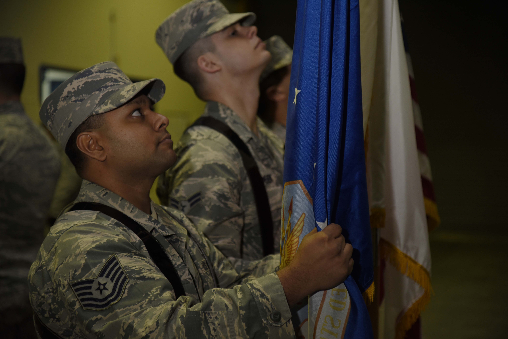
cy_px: 170
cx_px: 254
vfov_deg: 16.7
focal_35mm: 82
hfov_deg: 24.8
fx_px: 1157
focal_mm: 82
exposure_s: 1/100
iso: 800
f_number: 4
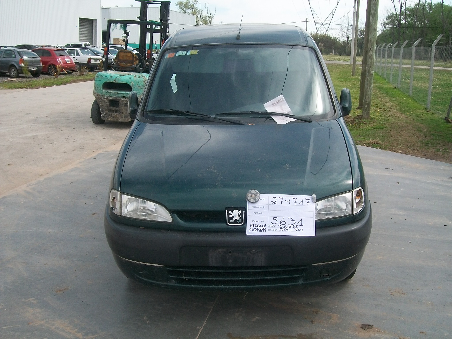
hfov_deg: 51.4
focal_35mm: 36
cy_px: 170
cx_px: 226
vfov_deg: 39.7
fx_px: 470
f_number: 4.8
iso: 80
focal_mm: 6
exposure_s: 1/320
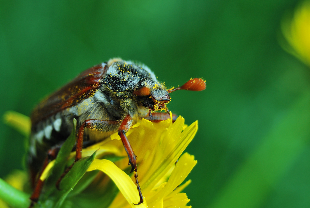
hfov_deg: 15.3
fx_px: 1155
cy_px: 103
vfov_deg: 10.3
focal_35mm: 134
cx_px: 147
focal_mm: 80
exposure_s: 1/125
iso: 320
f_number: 5.6
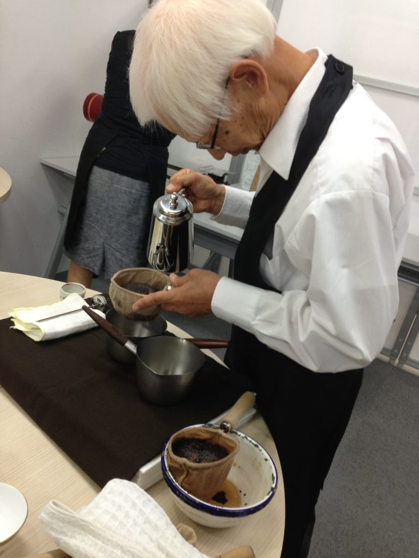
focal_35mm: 33
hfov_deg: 42.9
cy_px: 279
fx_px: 533
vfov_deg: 55.4
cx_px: 210
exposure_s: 1/30
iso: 50
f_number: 2.4
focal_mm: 4.13
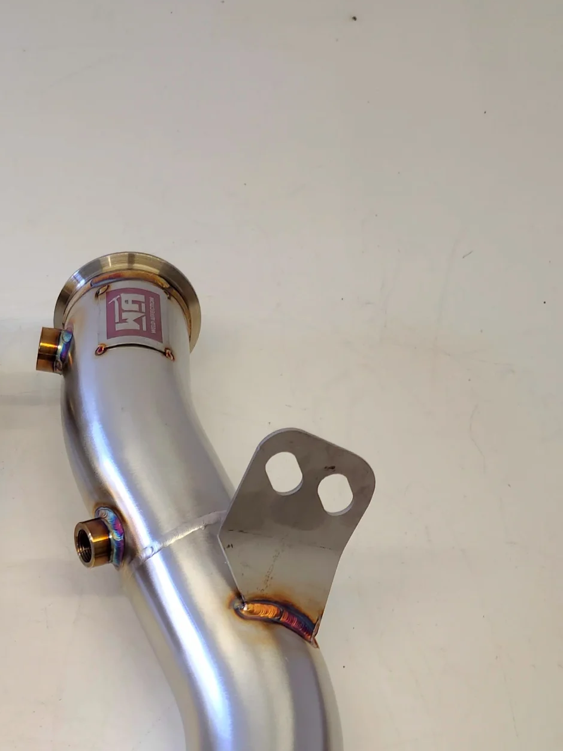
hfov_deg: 28.2
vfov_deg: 36.4
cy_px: 685
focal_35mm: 49
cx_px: 29
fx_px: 1063
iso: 125
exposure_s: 1/182
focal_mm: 5
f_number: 1.8
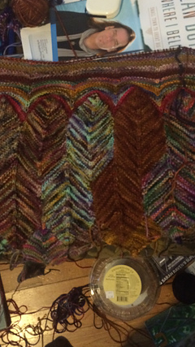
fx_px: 340
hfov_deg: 31.9
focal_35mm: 37
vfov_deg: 54.0
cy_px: 160
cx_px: 81
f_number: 2.2
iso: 320
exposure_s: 1/15
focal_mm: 4.15
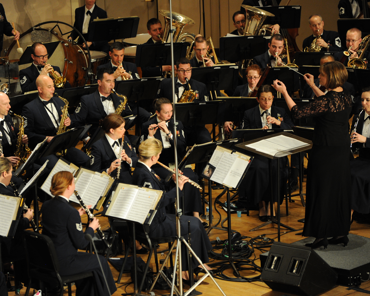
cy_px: 148
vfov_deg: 8.8
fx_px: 1916
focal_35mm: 175
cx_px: 185
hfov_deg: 11.0
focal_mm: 155
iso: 3200
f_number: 4.8
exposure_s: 1/100
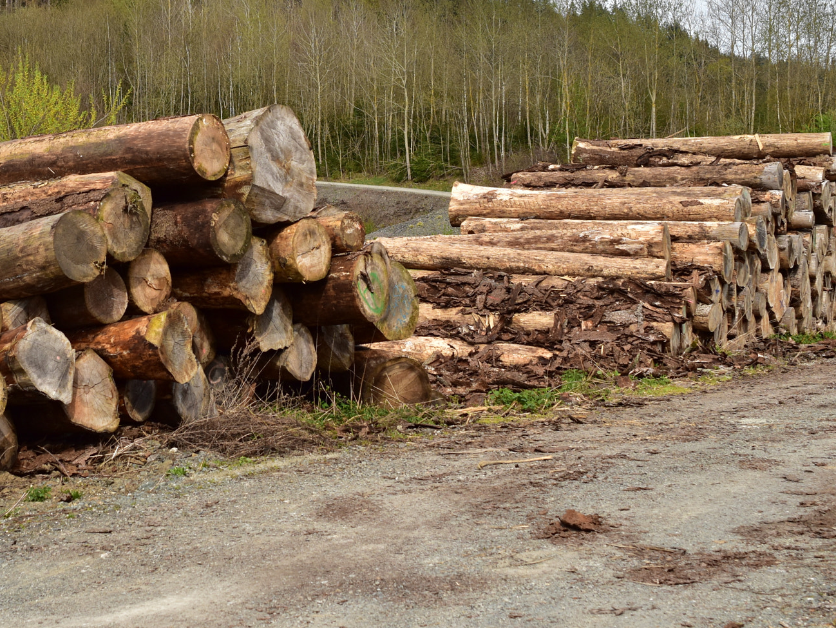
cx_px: 285
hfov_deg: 21.5
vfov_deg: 16.2
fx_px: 2198
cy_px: 260
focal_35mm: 91
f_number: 6.3
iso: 200
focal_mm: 40
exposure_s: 1/800
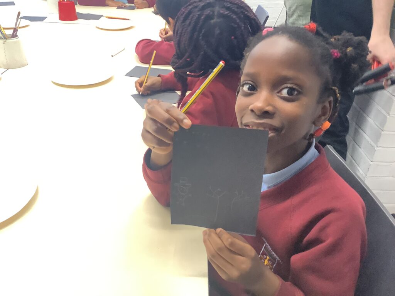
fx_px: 354
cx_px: 198
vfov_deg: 45.4
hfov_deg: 58.4
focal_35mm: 31
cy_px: 148
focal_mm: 3.3
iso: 160
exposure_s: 1/50
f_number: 2.4
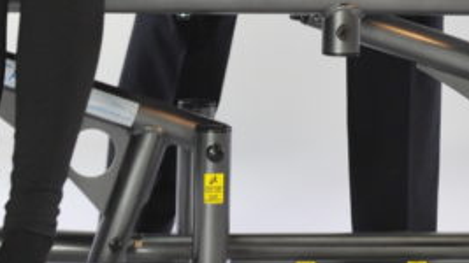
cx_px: 288
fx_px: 5271
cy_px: -200
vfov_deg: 2.9
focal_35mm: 424
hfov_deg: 5.1
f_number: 4.5
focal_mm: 90
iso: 1250
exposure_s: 1/80
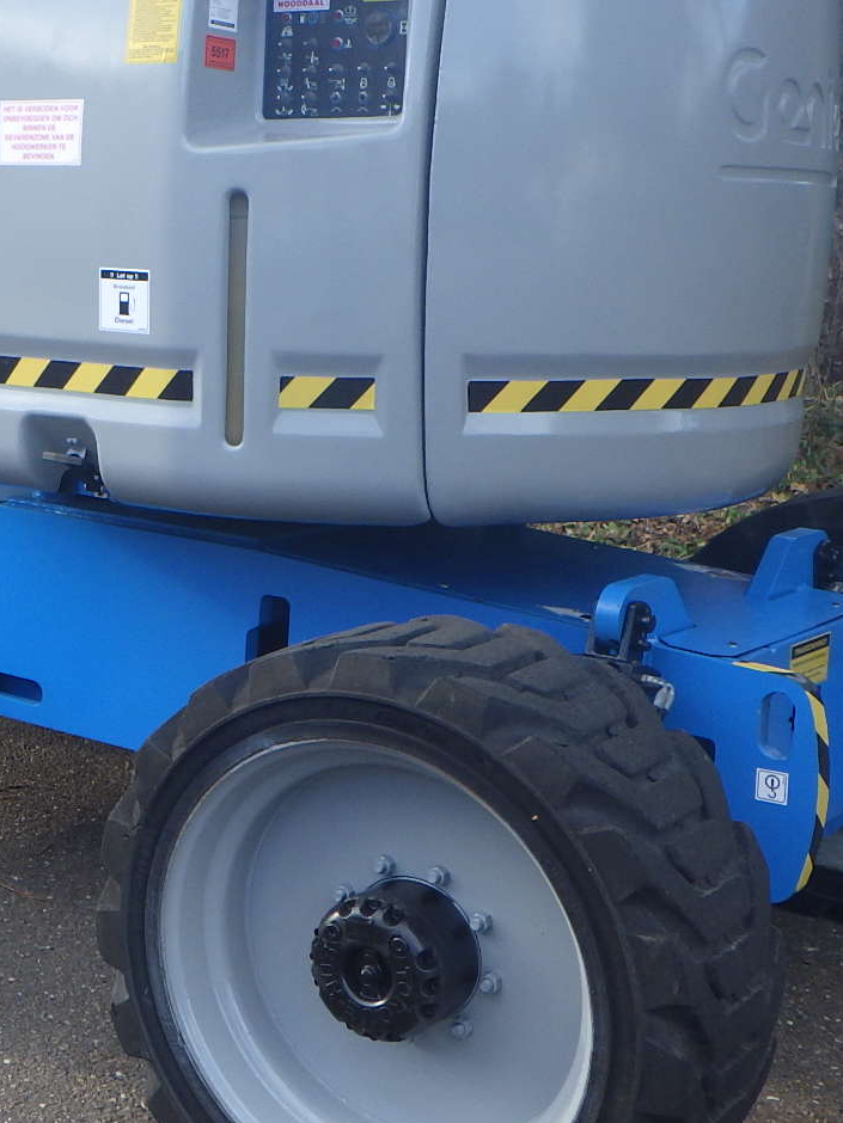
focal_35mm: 61
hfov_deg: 22.8
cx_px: -62
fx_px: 1981
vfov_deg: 31.6
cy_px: 478
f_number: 4.2
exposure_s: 1/125
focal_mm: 5
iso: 125
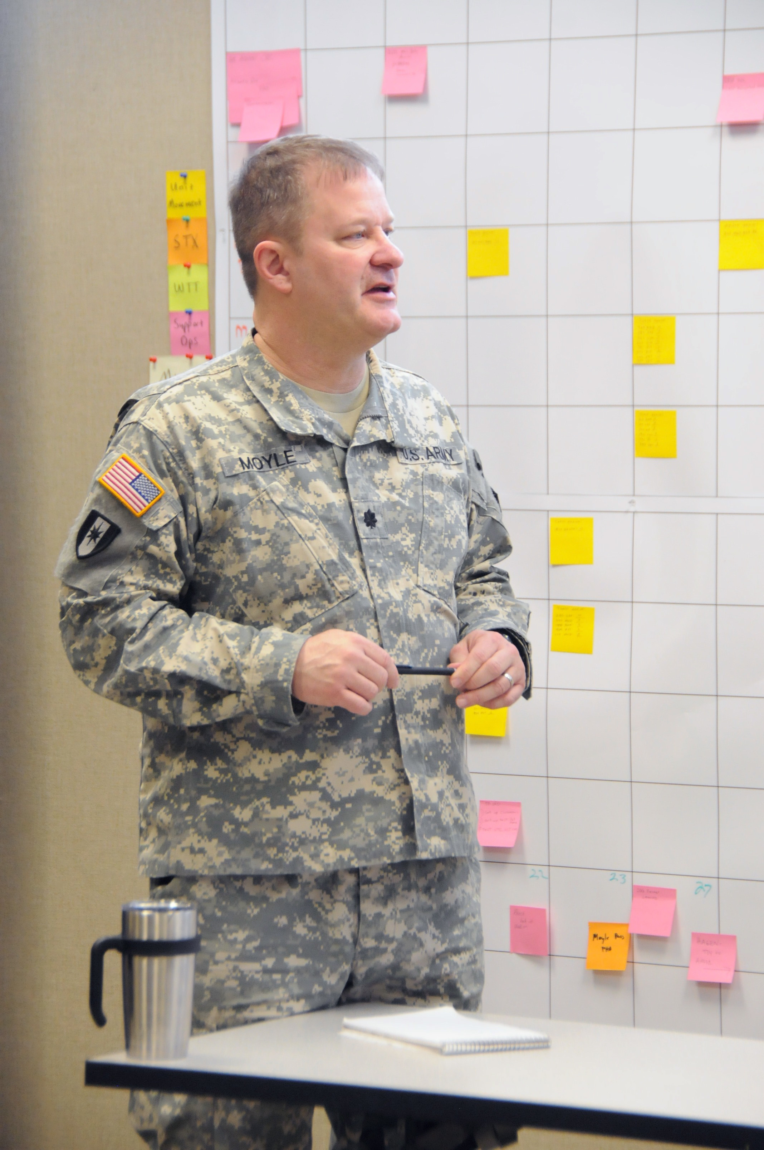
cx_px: 382
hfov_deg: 9.6
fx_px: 4548
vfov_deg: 14.4
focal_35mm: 142
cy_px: 575
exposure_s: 1/40
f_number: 5.3
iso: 1600
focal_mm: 95
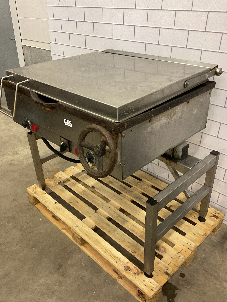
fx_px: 262
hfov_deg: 46.8
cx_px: 113
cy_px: 156
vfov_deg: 60.0
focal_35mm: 30
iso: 100
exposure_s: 1/50
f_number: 1.8
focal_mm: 3
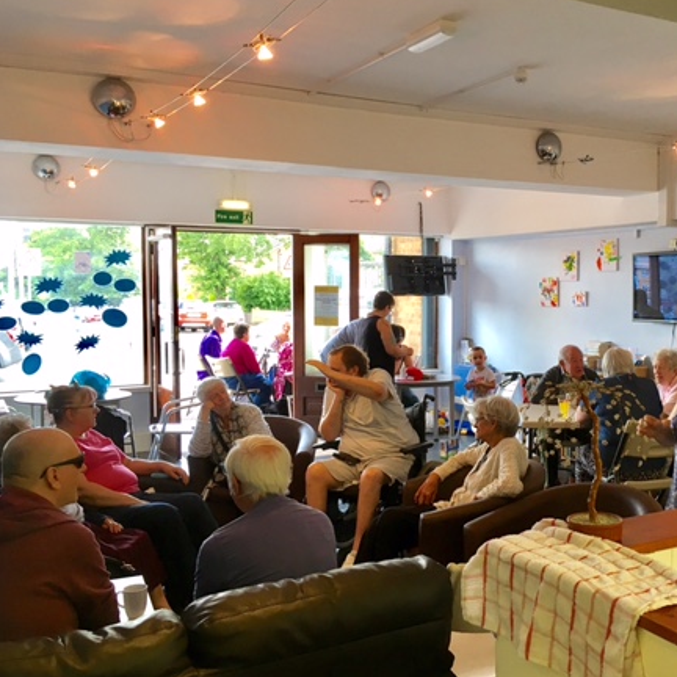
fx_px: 841
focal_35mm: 38
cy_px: 328
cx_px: 473
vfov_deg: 43.9
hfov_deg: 43.0
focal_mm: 4.15
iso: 25
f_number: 2.2
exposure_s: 1/33
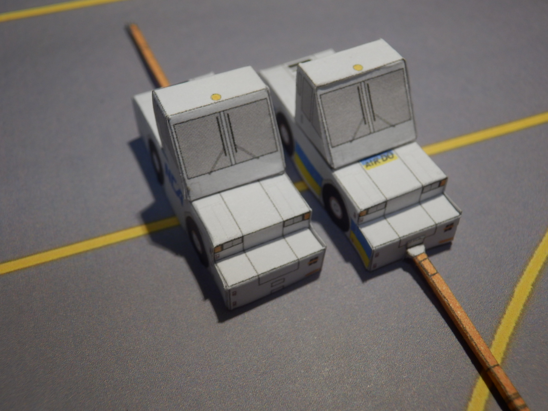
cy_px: 206
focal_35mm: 42
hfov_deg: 44.8
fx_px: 665
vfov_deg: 34.3
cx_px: 274
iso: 100
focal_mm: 7.4
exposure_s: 1/40
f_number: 4
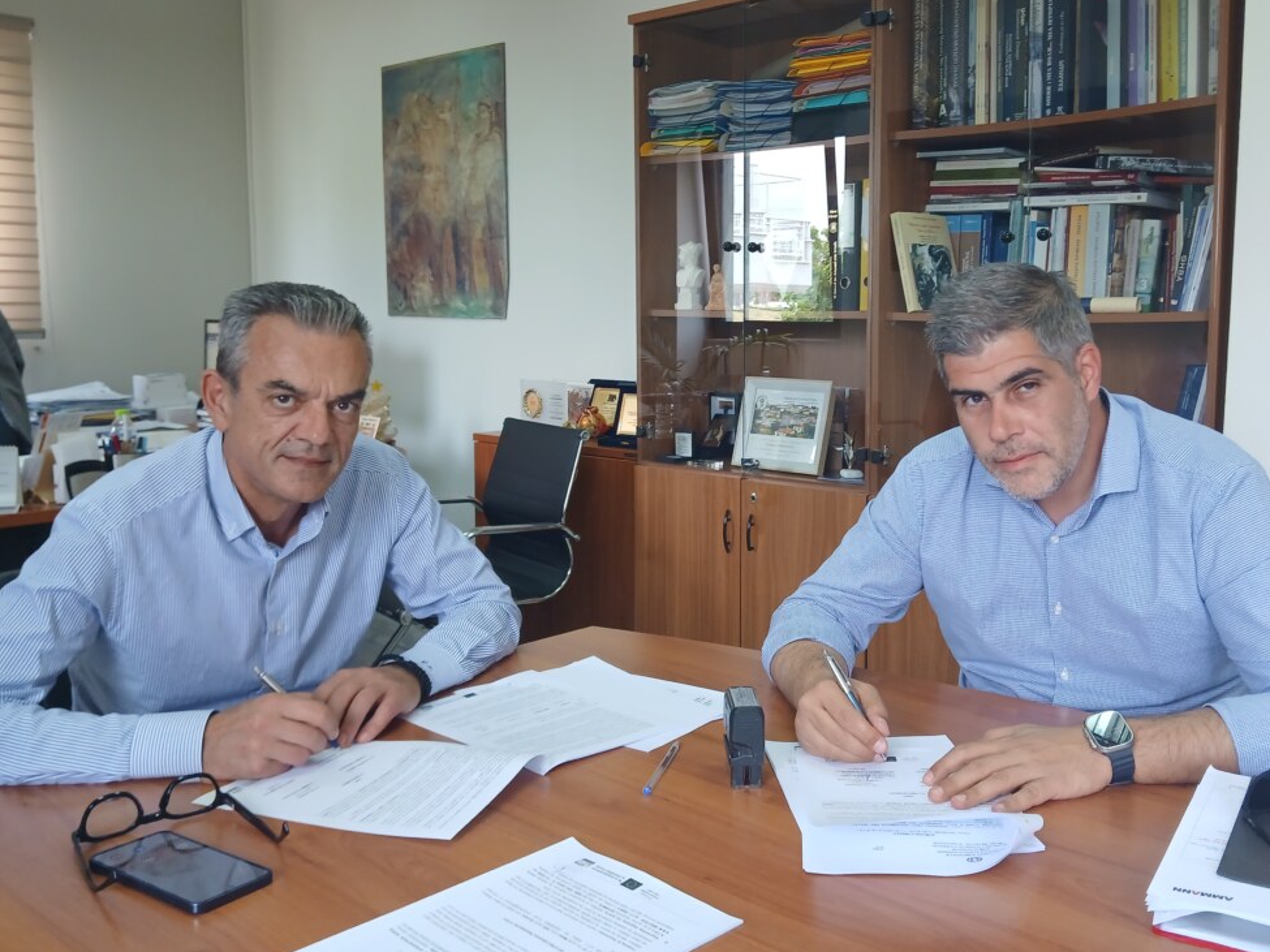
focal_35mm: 32
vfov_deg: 44.1
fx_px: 1174
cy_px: 421
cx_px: 737
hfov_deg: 56.5
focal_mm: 3.98
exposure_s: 1/50
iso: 80
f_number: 1.8
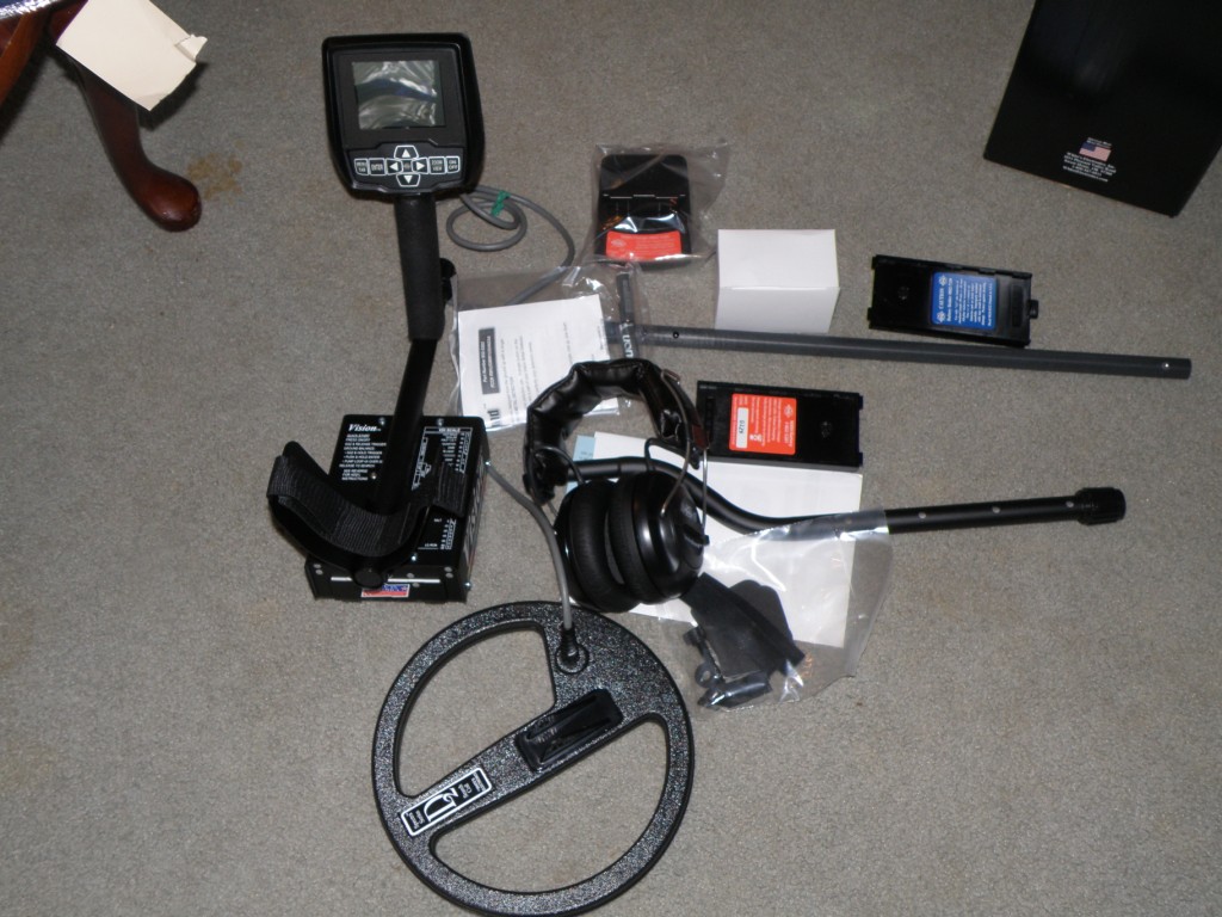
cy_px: 458
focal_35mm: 41
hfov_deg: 45.8
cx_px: 611
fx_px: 1447
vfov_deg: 35.1
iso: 100
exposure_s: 1/40
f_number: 3.3
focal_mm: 7.32
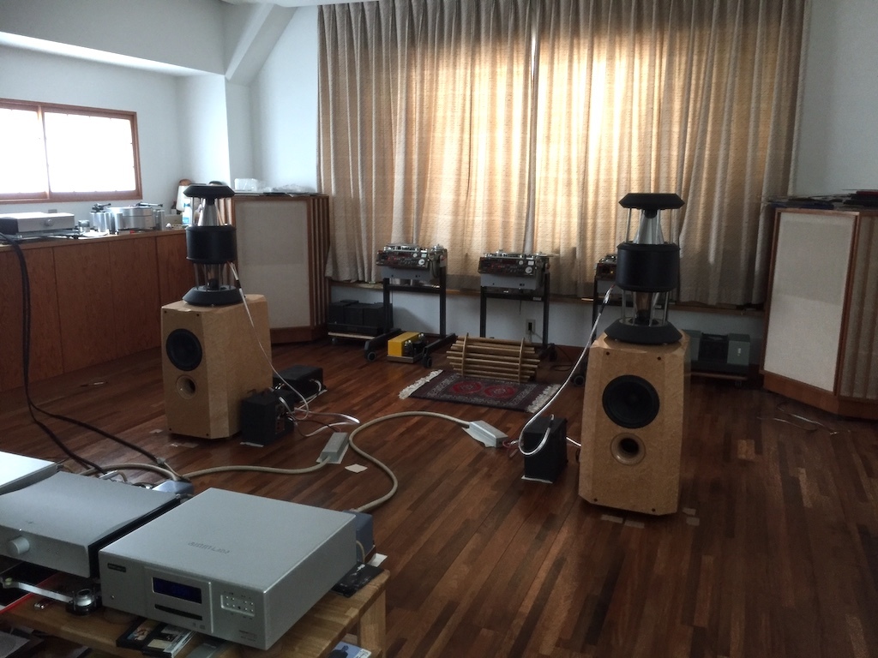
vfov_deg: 48.2
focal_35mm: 29
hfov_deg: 61.7
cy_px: 329
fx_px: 736
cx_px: 439
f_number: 2.2
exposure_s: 1/30
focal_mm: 4.15
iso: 160
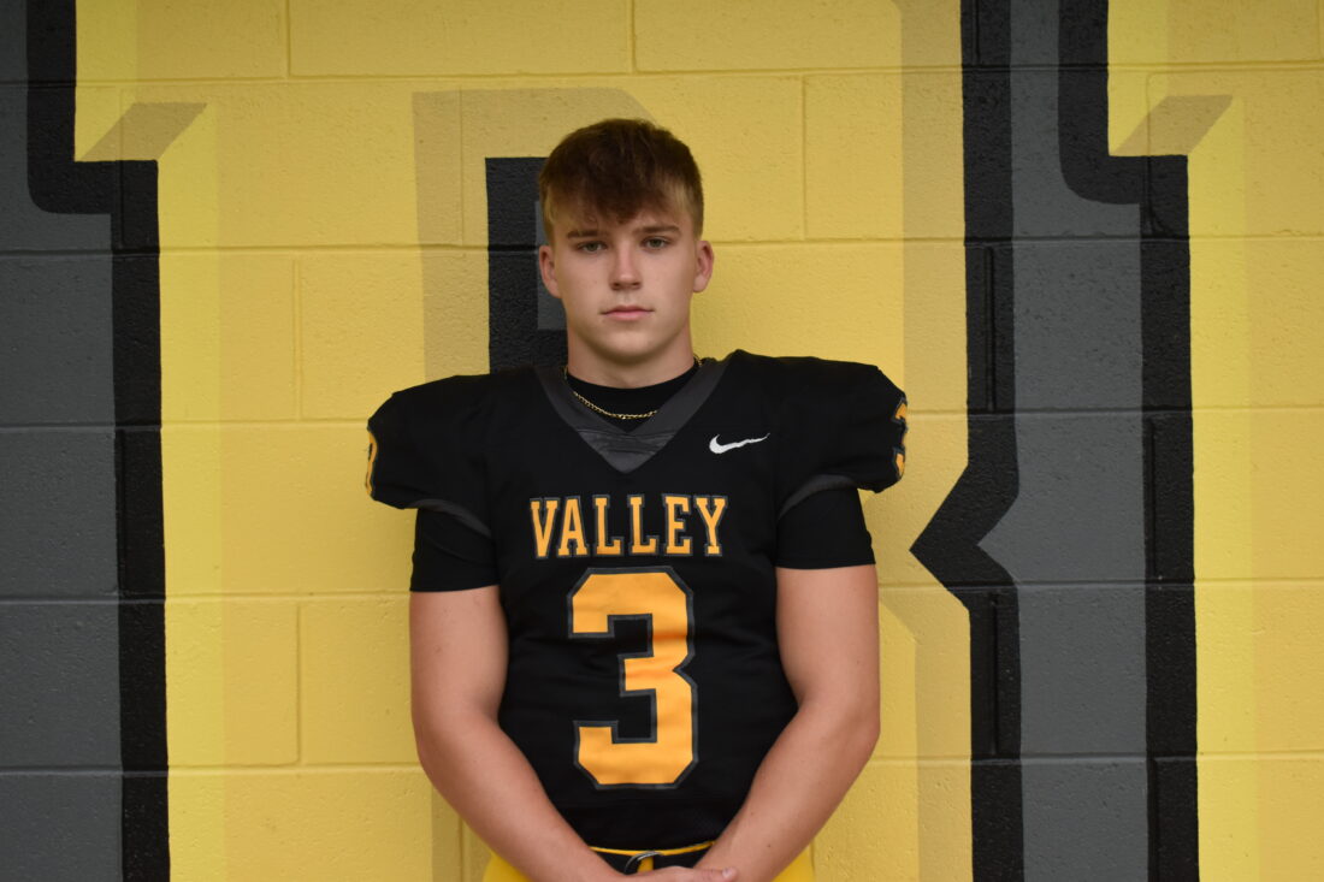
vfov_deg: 22.6
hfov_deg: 33.4
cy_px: 441
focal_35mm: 60
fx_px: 2206
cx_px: 662
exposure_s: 1/1000
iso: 720
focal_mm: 40
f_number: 4.8
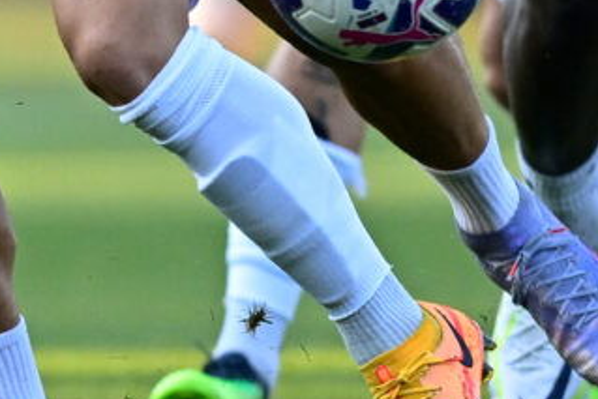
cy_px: -309
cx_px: 330
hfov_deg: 1.1
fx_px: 31973
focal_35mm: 1924
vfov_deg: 0.7
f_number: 3.5
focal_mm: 400
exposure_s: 1/2500
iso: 1250
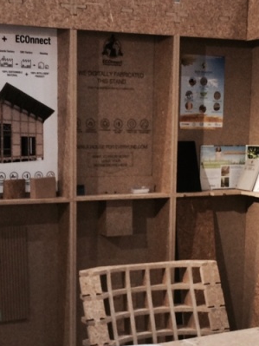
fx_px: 769
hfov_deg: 19.1
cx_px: 110
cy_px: 232
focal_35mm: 77
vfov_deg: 25.2
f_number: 2.2
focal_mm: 4.12
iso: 125
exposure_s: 1/30
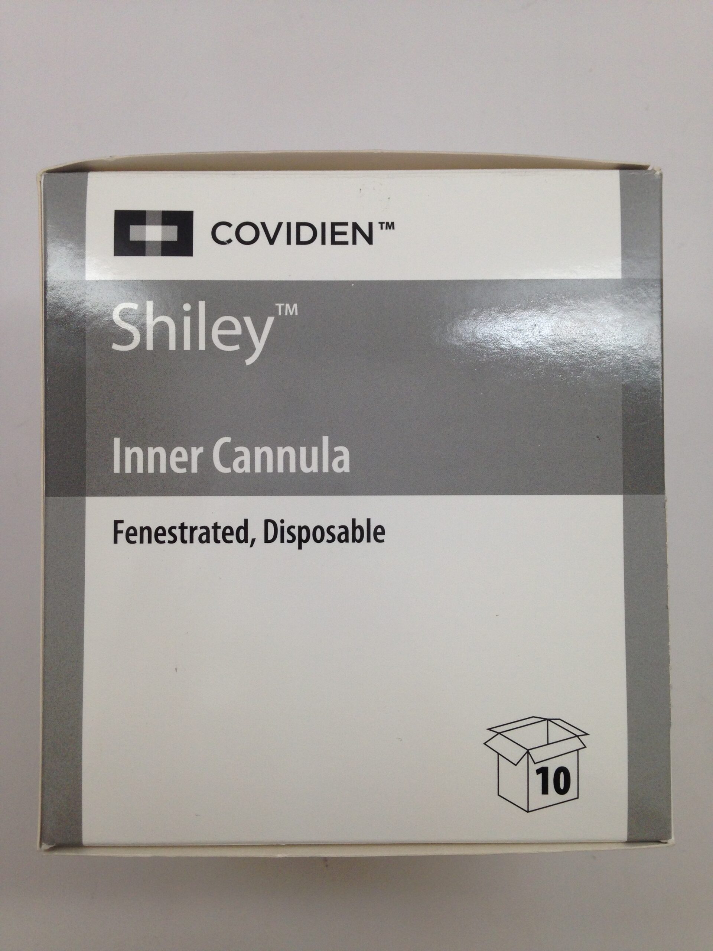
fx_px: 906
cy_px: 476
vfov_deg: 55.4
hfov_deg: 42.9
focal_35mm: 33
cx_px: 356
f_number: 2.4
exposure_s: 1/120
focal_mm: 4.12
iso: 64
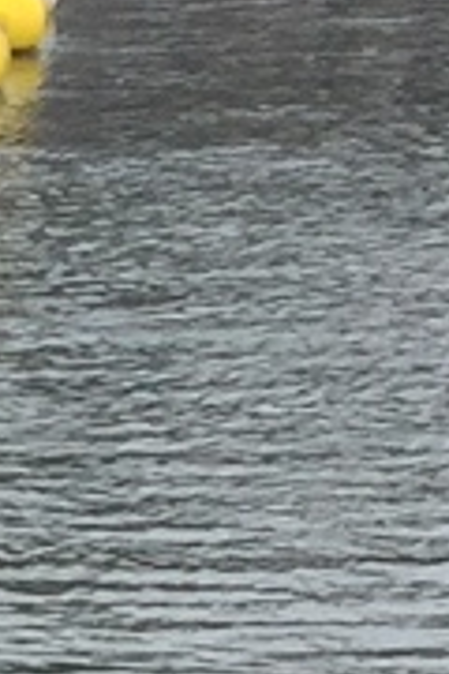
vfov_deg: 7.1
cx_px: -1437
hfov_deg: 4.5
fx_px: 5126
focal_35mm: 274
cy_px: 1513
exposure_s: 1/682
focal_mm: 4.15
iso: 32
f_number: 2.2
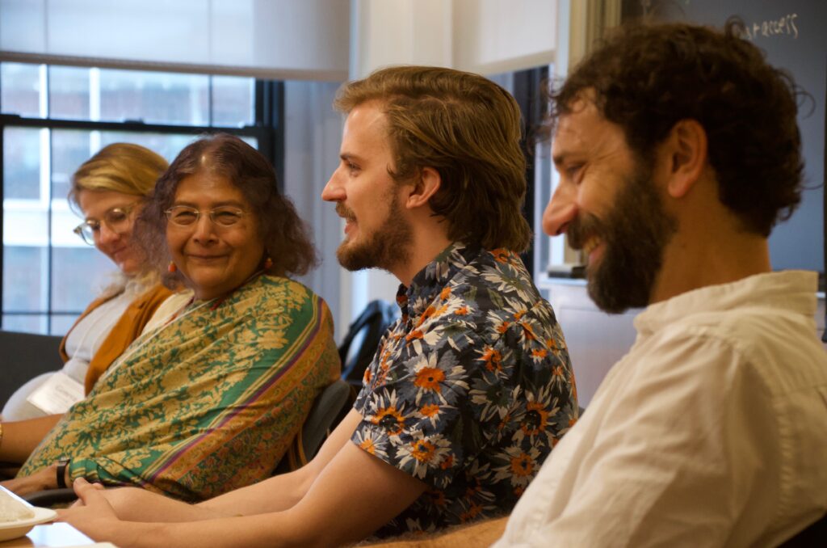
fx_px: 2407
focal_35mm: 105
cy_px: 274
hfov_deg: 19.5
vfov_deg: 13.0
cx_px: 414
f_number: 5
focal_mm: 70
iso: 1800
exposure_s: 1/125
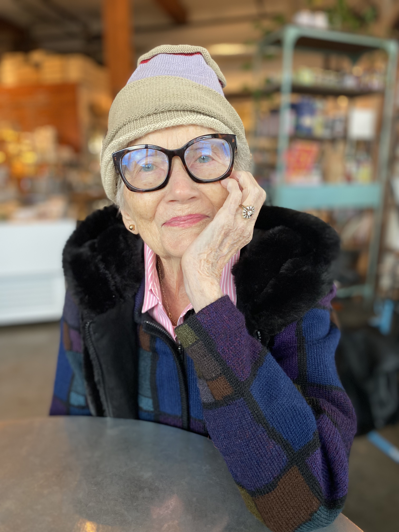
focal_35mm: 26
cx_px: 200
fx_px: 400
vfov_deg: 67.3
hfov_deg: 53.1
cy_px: 266
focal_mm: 4.25
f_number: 1.8
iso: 125
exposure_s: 1/60
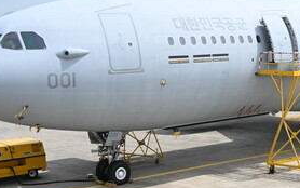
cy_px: 175
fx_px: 630
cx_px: 276
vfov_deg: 16.7
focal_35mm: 77
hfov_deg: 25.8
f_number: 5.6
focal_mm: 35
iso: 320
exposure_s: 1/1250
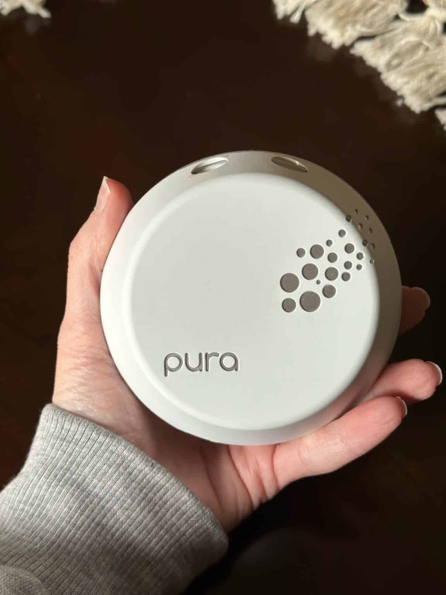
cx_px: 223
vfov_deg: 39.7
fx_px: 825
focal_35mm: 48
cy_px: 298
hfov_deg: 30.3
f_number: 1.78
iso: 100
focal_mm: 6.86
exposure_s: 1/60
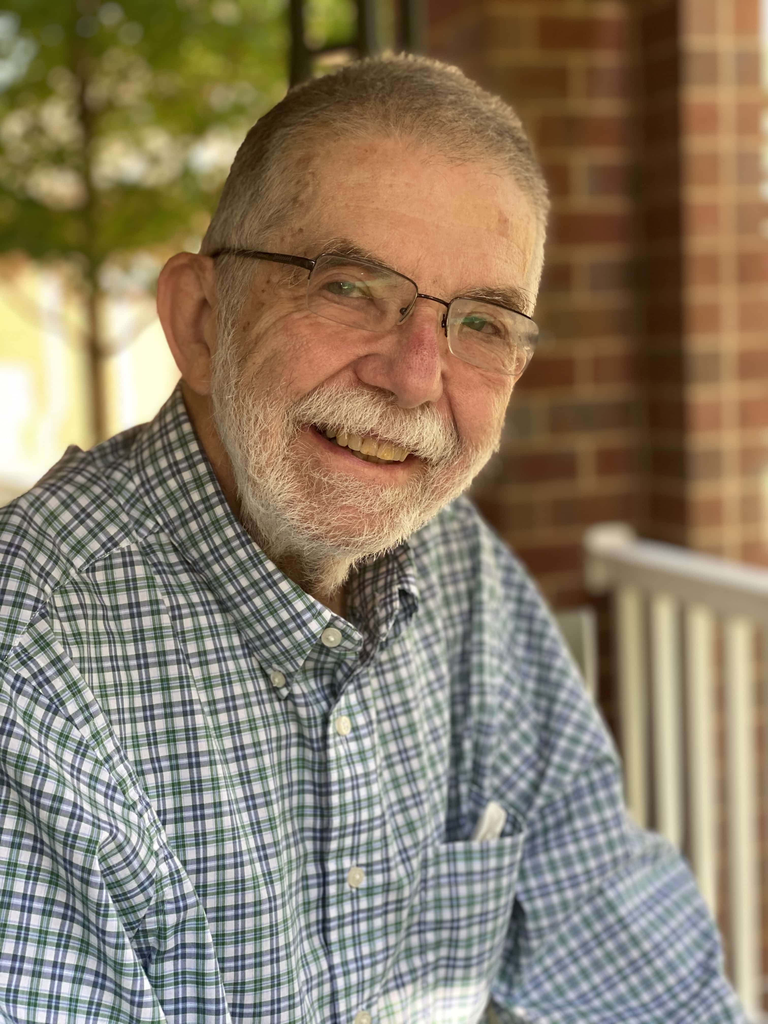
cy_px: 512
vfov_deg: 36.8
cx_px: 384
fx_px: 1538
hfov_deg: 28.0
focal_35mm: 52
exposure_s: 1/122
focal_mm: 6
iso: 64
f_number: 2
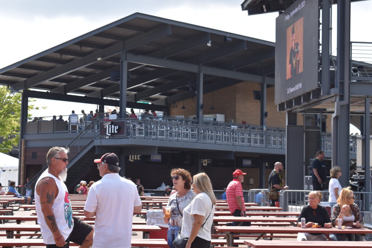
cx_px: 186
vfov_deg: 16.6
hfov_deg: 24.6
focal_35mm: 82
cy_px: 124
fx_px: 853
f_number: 9
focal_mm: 55
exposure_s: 1/320
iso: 200
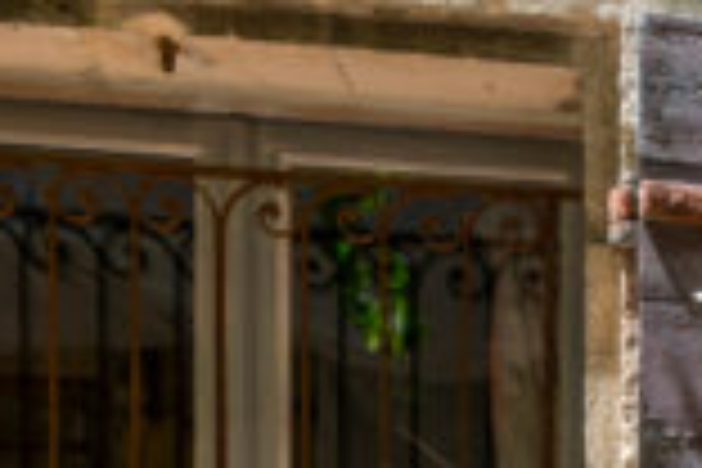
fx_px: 2106
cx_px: 1202
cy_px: 756
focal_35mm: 108
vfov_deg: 12.0
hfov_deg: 16.4
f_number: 7.1
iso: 100
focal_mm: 14
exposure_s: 1/200
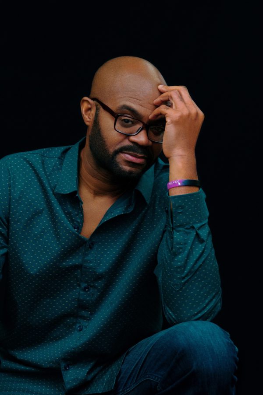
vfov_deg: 24.6
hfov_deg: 16.5
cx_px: 132
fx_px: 906
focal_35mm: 82
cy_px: 198
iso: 400
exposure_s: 1/100
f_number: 5
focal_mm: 55
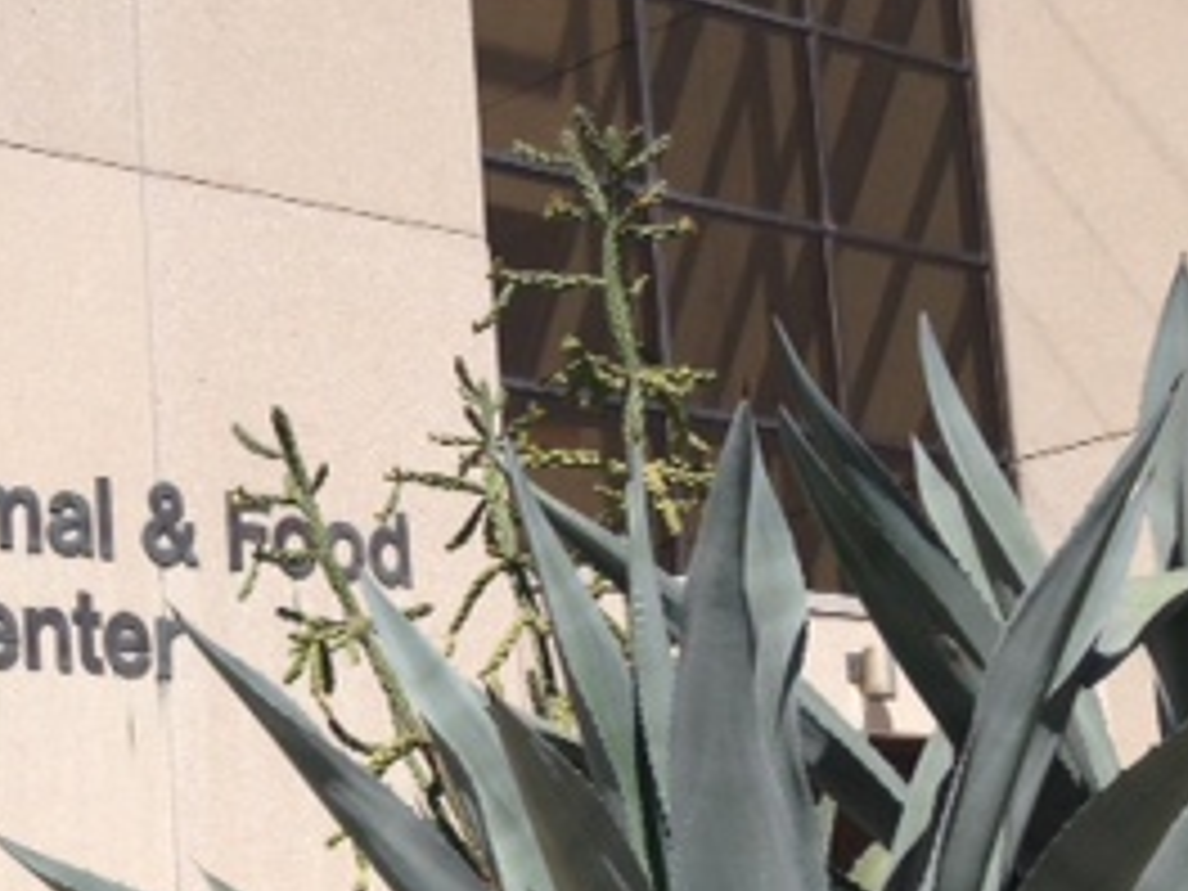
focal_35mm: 80
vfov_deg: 18.4
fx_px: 2746
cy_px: 621
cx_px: 45
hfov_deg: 23.5
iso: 50
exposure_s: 1/2857
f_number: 2.4
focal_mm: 4.12
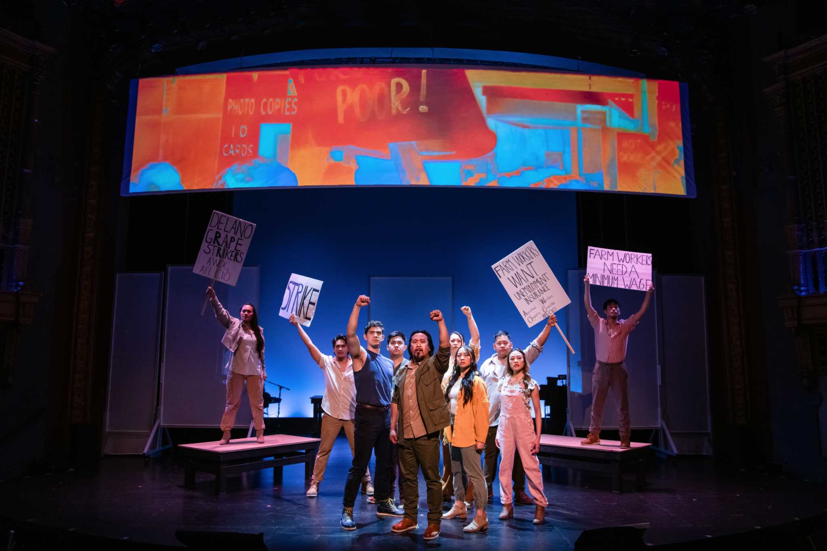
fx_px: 666
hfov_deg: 63.7
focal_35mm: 29
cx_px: 414
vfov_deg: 45.0
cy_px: 276
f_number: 3.5
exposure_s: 1/200
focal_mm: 29
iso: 1600
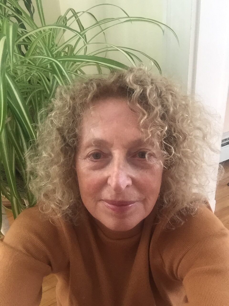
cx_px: 114
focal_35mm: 31
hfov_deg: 45.4
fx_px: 273
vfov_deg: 58.4
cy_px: 153
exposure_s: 1/30
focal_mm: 2.65
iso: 250
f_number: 2.2
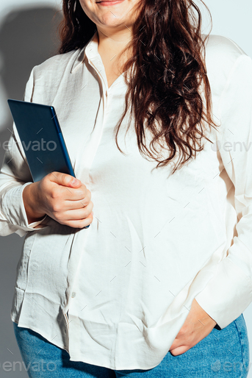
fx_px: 780
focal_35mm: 74
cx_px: 132
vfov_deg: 27.1
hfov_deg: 18.4
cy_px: 140
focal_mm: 43.2
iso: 80
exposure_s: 1/160
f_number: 10
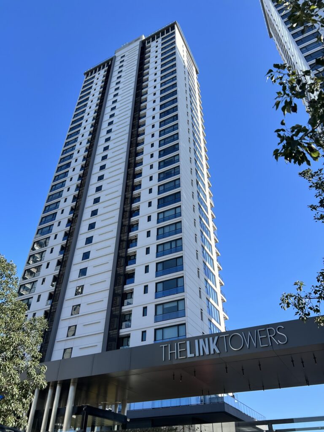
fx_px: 324
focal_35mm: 26
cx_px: 162
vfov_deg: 67.3
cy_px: 216
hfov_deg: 53.1
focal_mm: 5.7
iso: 50
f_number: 1.5
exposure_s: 1/1901
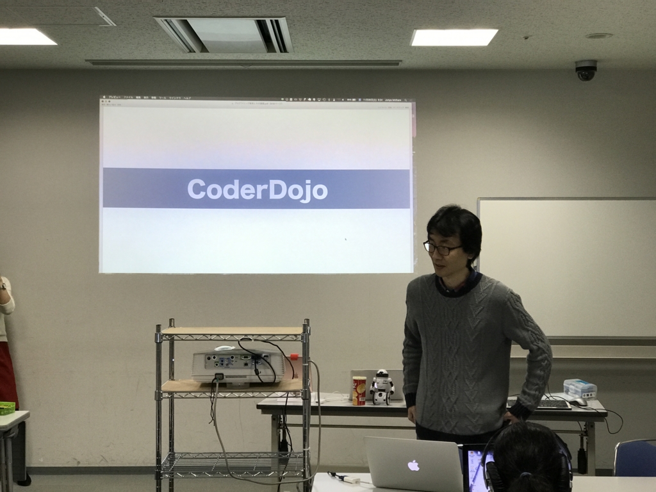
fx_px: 1080
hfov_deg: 33.8
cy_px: 246
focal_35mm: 57
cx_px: 328
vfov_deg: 25.7
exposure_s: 1/50
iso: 64
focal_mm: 6.6
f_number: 2.8
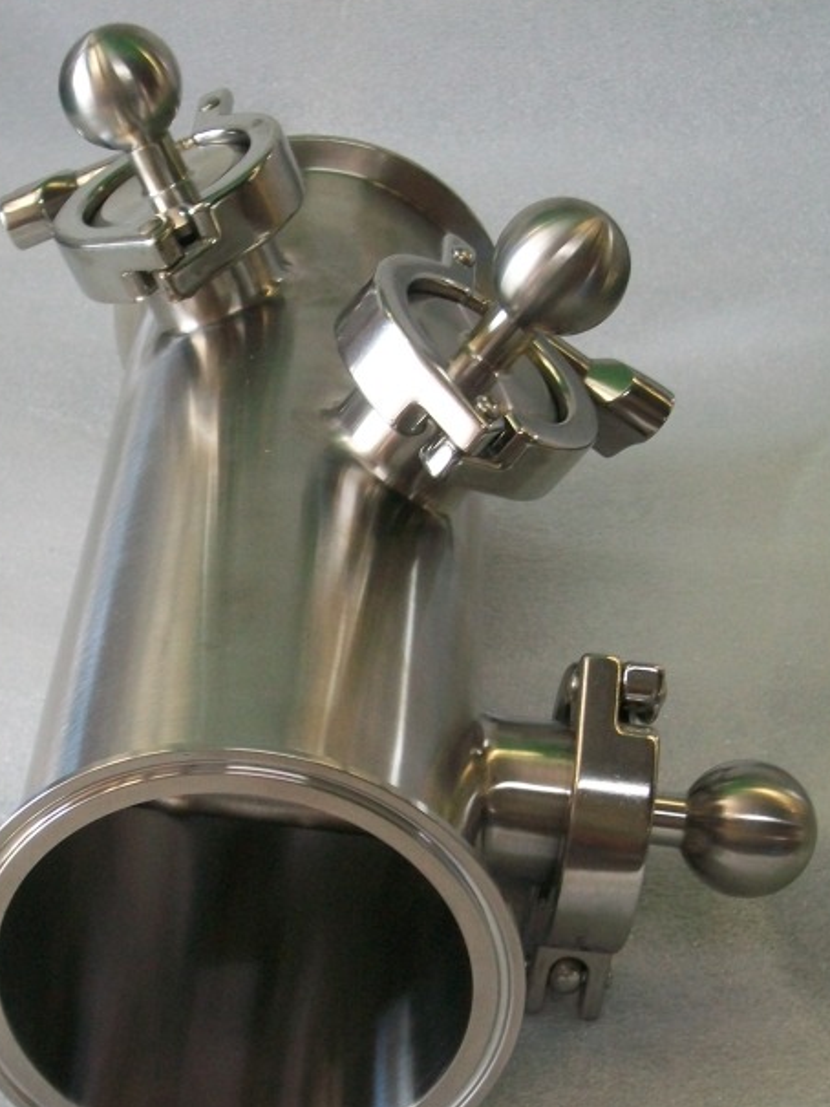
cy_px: 706
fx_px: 2621
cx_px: 316
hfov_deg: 18.0
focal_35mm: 82
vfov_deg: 23.8
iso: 160
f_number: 4.1
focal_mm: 11
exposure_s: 1/25
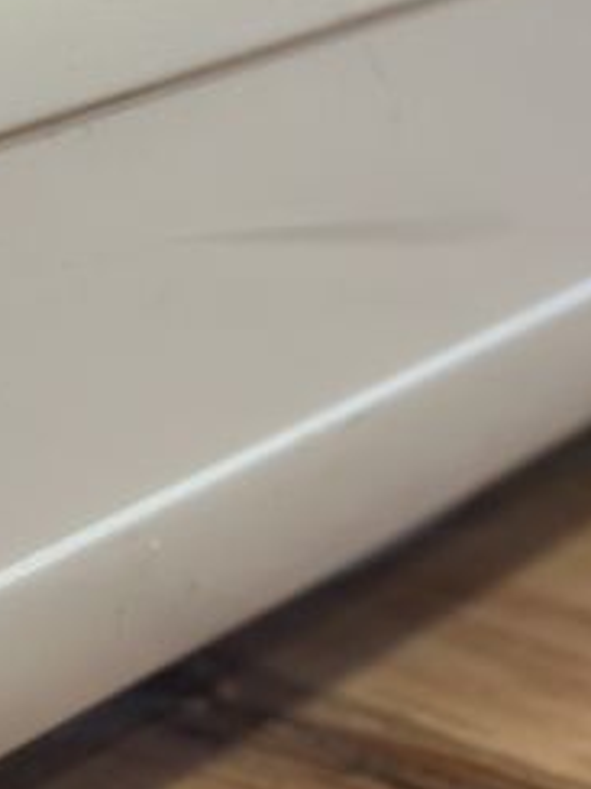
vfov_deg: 12.8
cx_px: 191
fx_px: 3437
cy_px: -84
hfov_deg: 9.8
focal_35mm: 151
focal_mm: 6.86
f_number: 1.78
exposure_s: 1/60
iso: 200
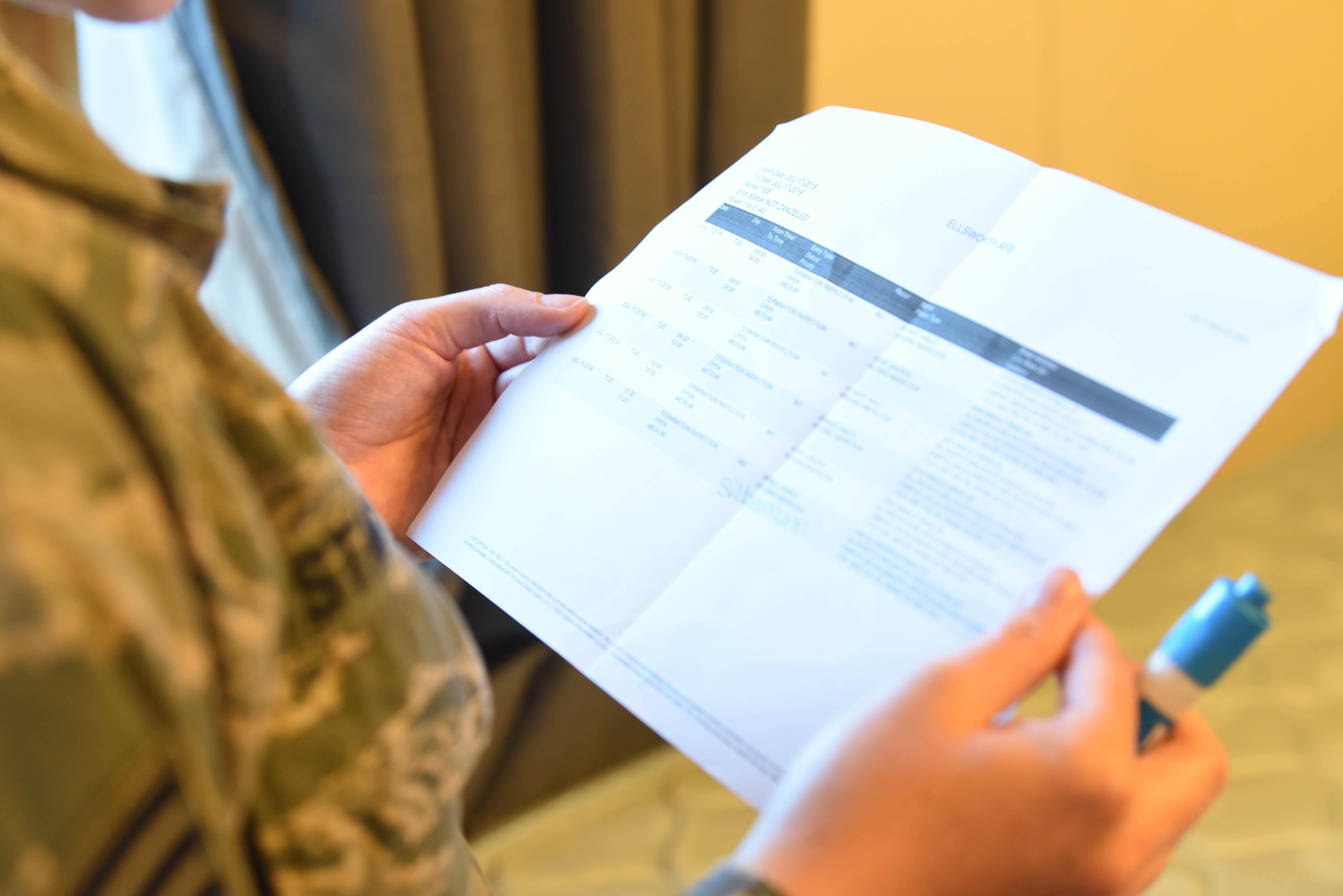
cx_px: 672
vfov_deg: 19.5
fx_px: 2612
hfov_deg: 28.8
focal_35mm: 70
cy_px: 448
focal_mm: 70
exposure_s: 1/125
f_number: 4.5
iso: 2000
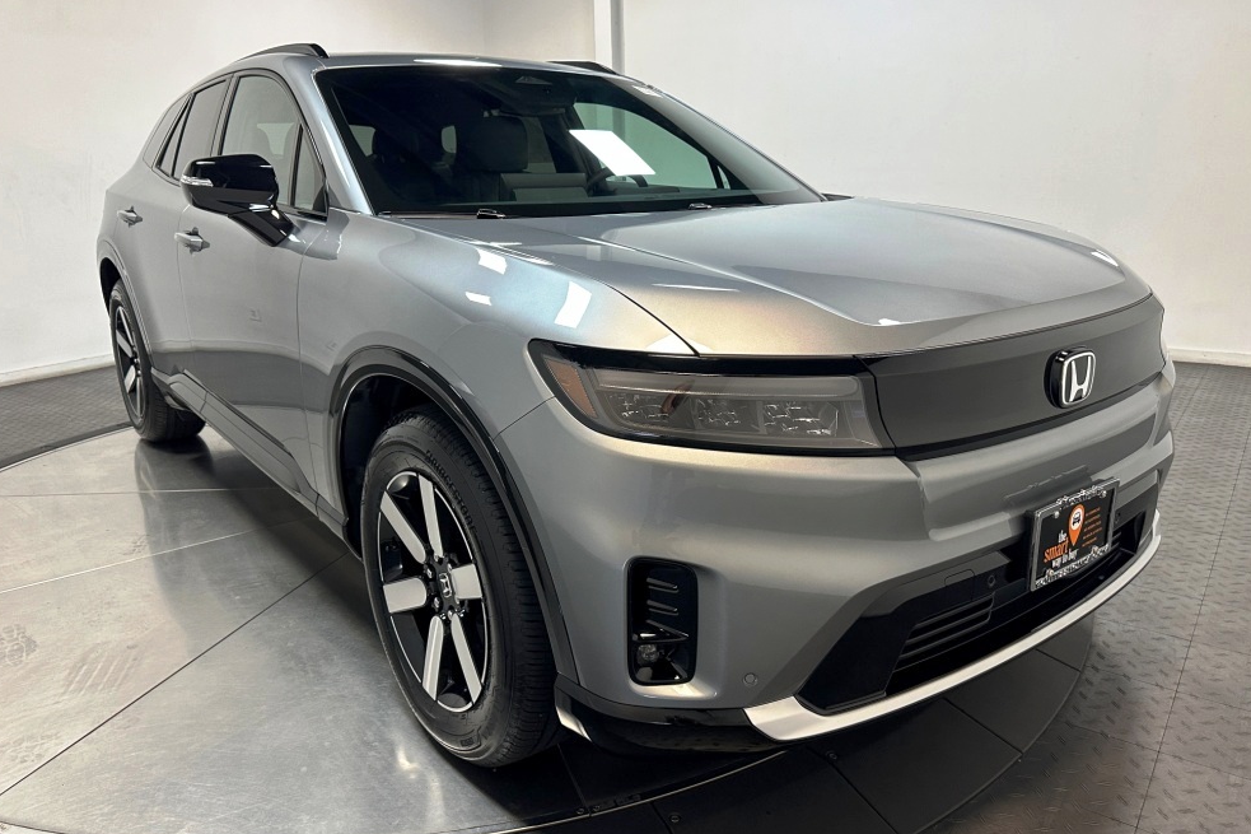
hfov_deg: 69.4
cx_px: 634
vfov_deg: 49.5
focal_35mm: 26
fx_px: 903
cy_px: 418
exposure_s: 1/60
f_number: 1.78
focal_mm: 6.86
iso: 250
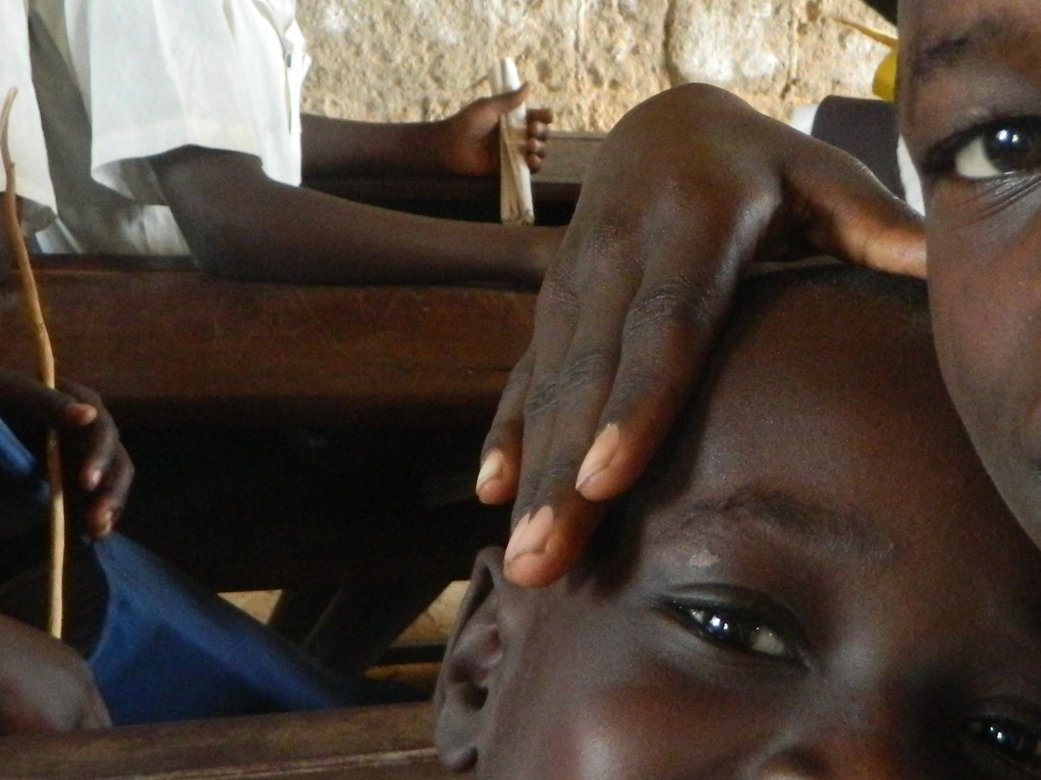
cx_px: 719
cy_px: 350
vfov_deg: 24.4
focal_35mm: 60
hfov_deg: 31.8
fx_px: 1804
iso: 400
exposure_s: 1/40
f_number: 3.1
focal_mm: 4.5
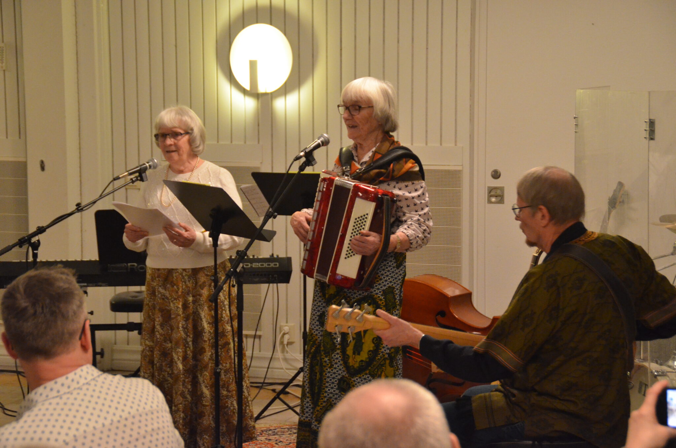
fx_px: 1855
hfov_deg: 20.7
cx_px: 338
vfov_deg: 13.8
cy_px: 224
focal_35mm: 99
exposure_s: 1/50
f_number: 5.3
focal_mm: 66
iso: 3200
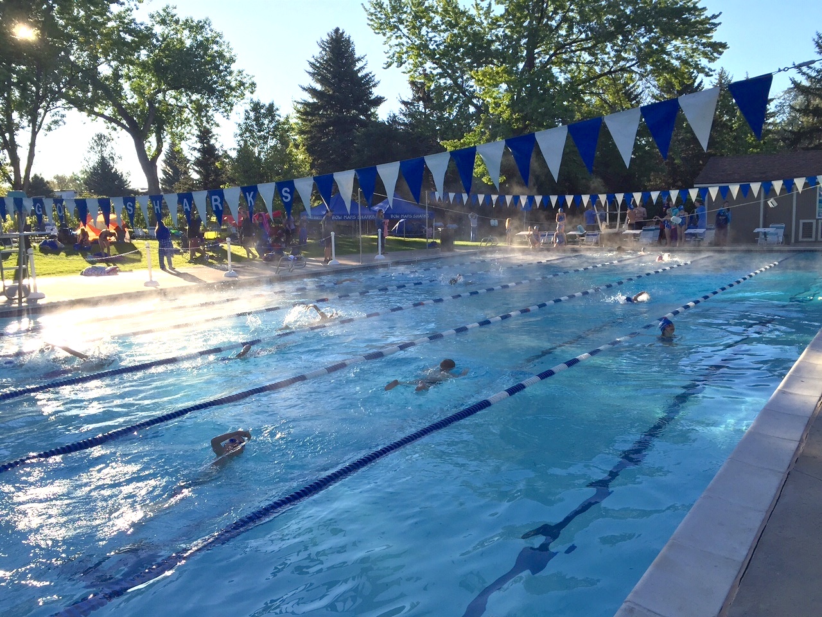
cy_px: 308
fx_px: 689
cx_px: 411
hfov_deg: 61.7
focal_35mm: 29
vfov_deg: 48.2
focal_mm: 4.15
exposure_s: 1/1041
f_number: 2.2
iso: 32
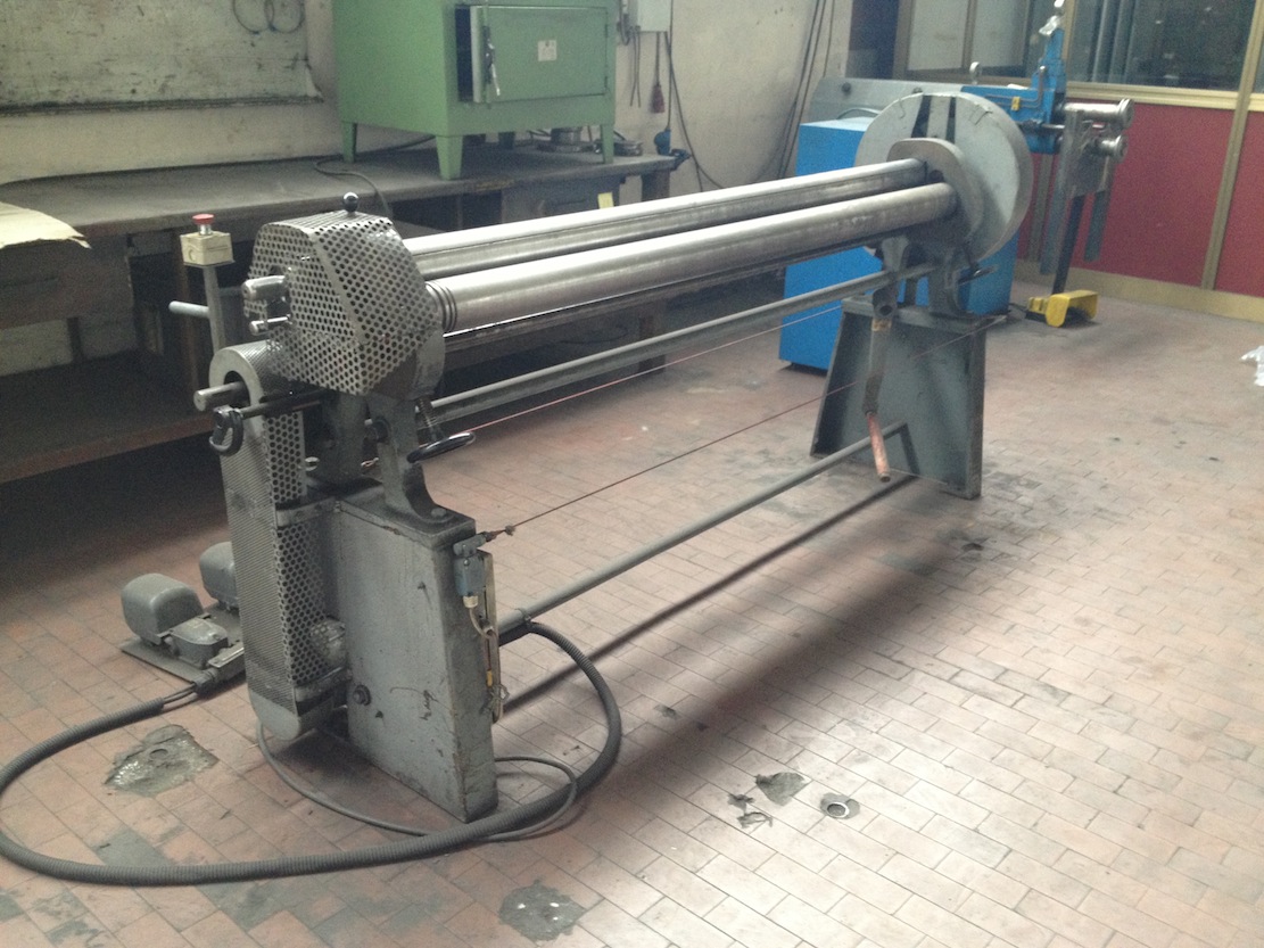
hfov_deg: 52.6
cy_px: 474
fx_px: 1278
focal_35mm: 35
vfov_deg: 40.7
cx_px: 632
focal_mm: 4.28
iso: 200
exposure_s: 1/20
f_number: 2.4
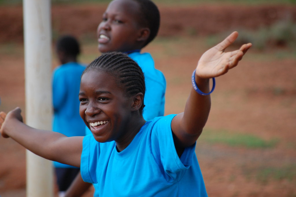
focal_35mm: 300
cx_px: 148
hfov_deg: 6.9
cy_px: 98
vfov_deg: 4.6
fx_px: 2465
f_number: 5.6
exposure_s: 1/500
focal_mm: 200
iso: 500
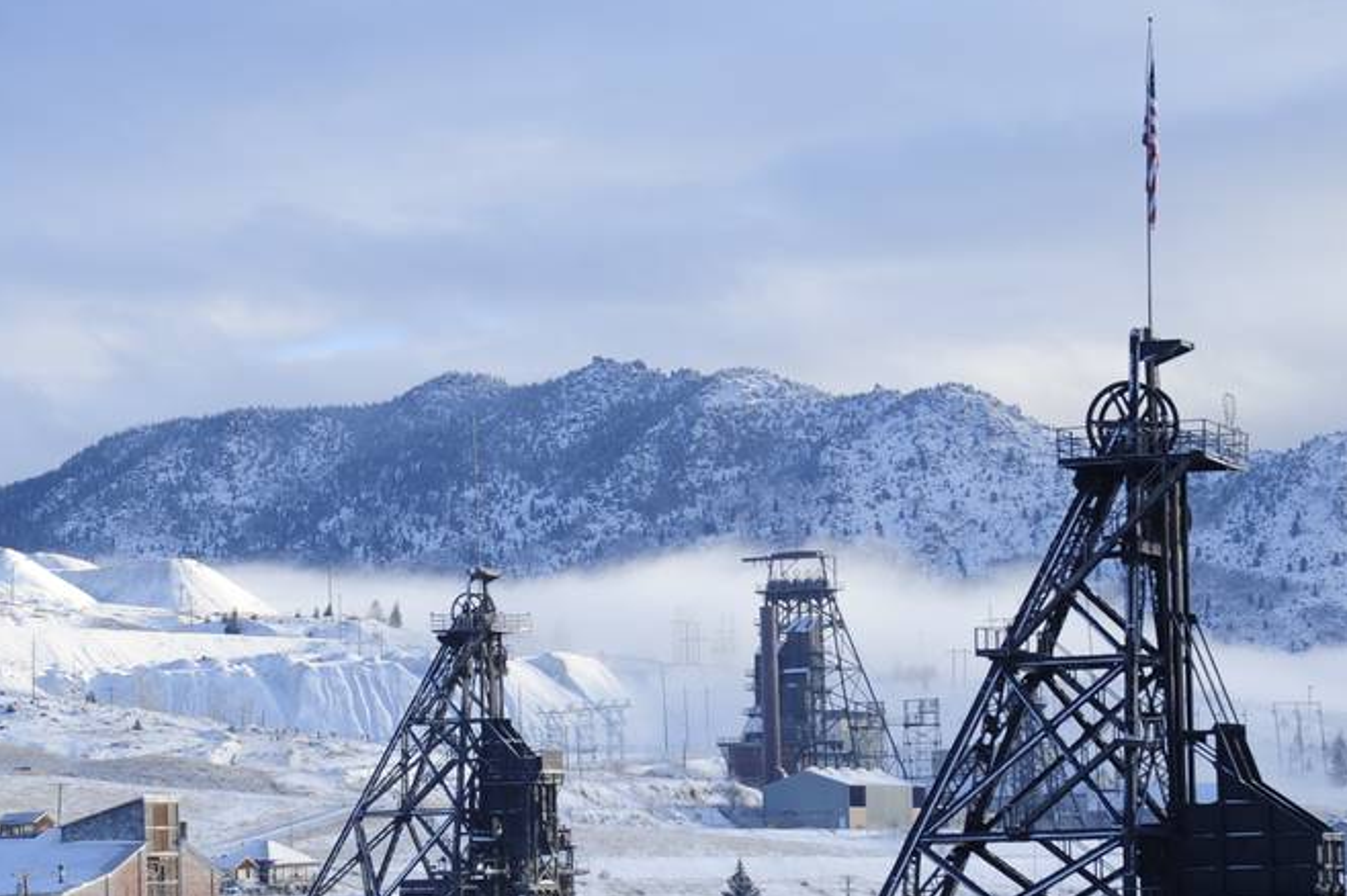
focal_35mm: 155
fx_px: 5796
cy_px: 675
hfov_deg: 13.3
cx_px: 686
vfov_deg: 8.8
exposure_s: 1/320
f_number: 7.1
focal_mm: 85
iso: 200
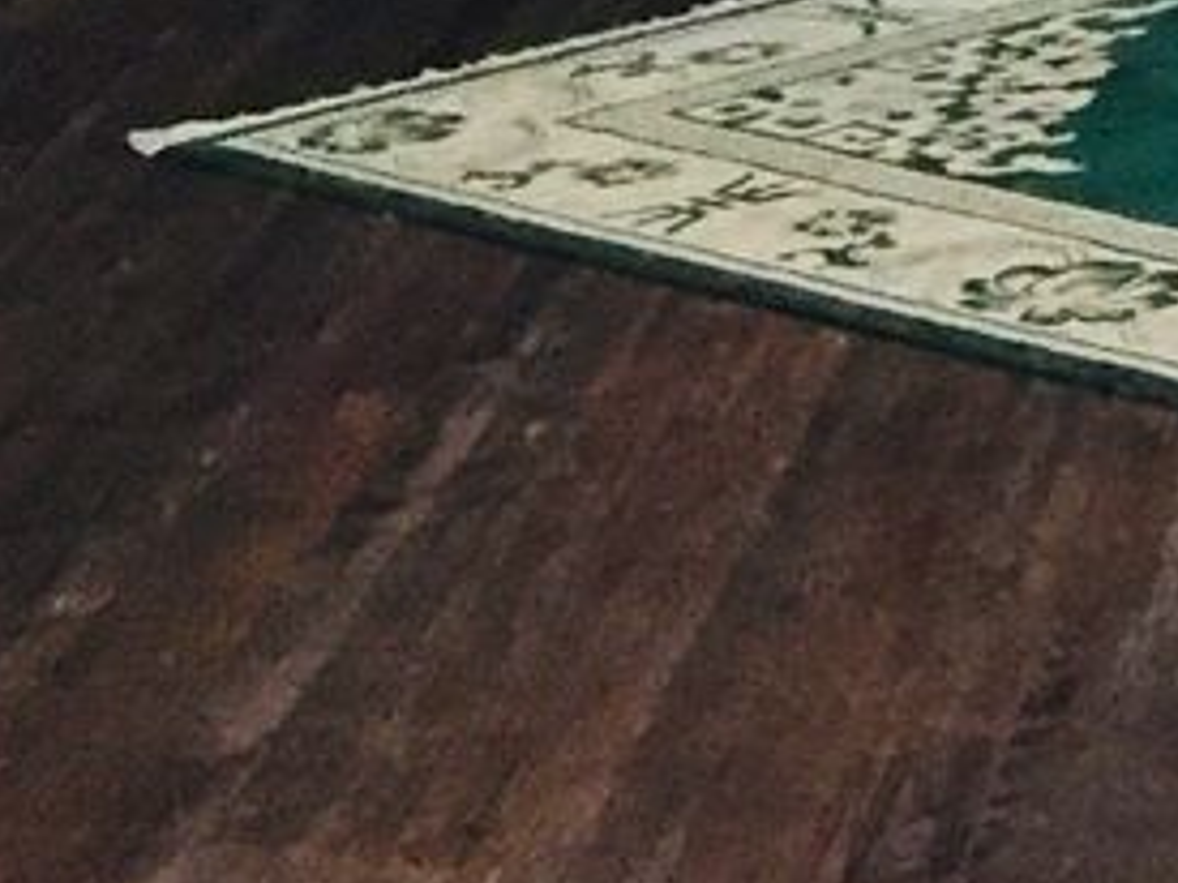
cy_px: -1457
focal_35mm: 172
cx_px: 3346
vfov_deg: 7.8
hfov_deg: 9.4
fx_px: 5851
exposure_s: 1/30
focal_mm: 4.15
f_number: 2.2
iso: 200
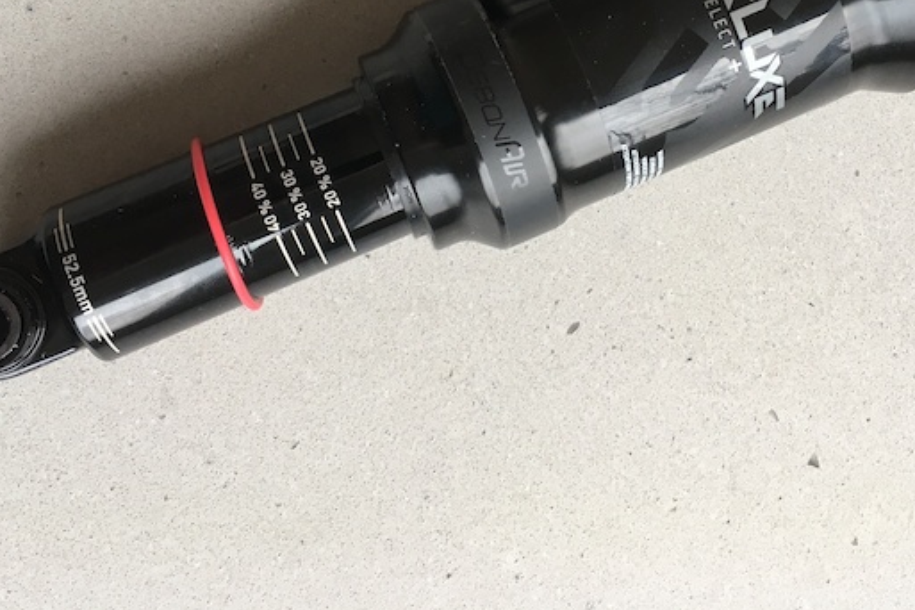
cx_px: 521
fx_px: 1194
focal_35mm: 47
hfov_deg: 41.8
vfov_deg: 27.8
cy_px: 86
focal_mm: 4.15
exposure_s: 1/40
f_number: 2.2
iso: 25
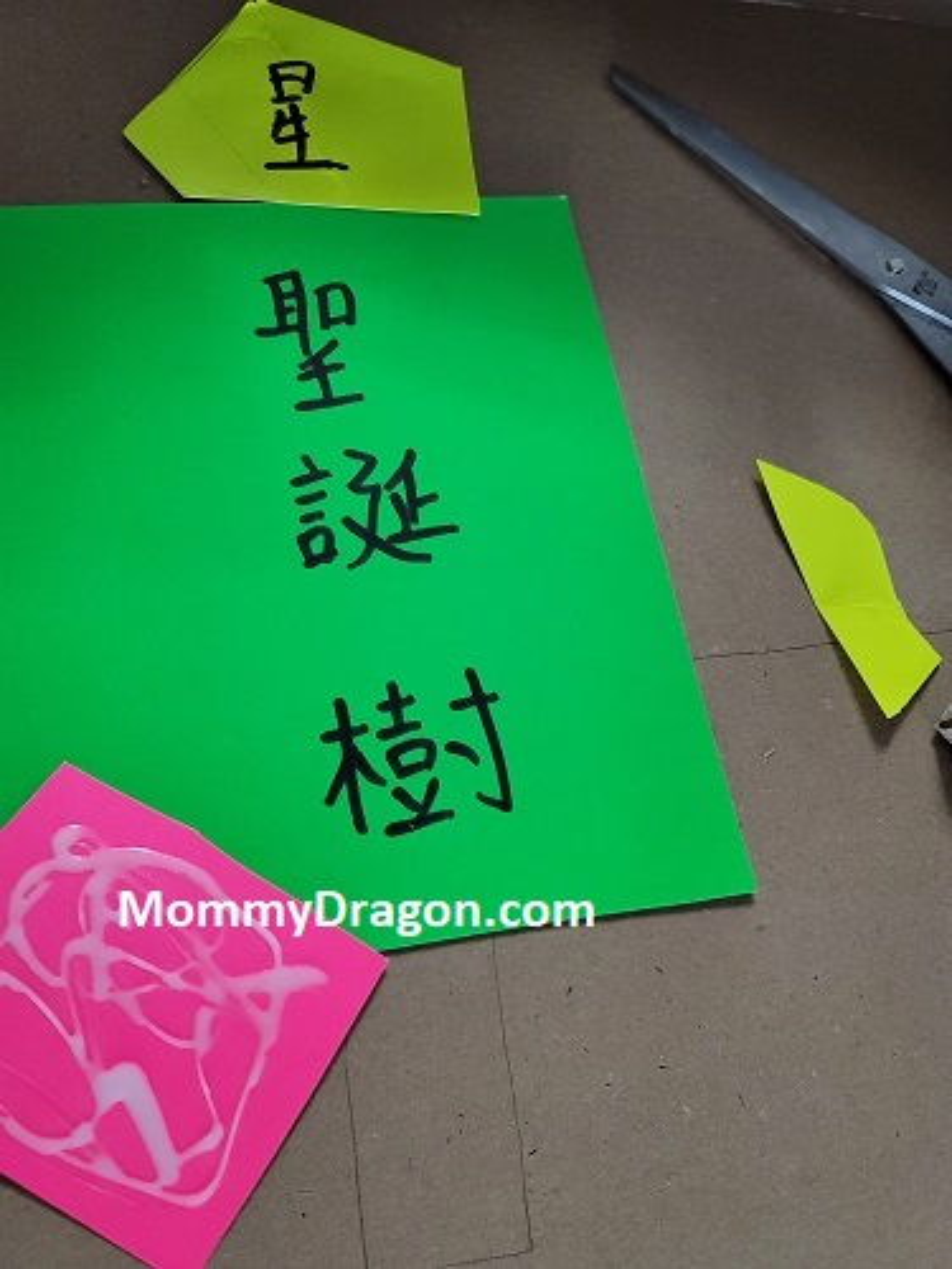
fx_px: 917
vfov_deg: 69.4
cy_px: 634
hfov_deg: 54.9
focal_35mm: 25
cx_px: 476
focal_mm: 7
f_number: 1.8
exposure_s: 1/59
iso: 200
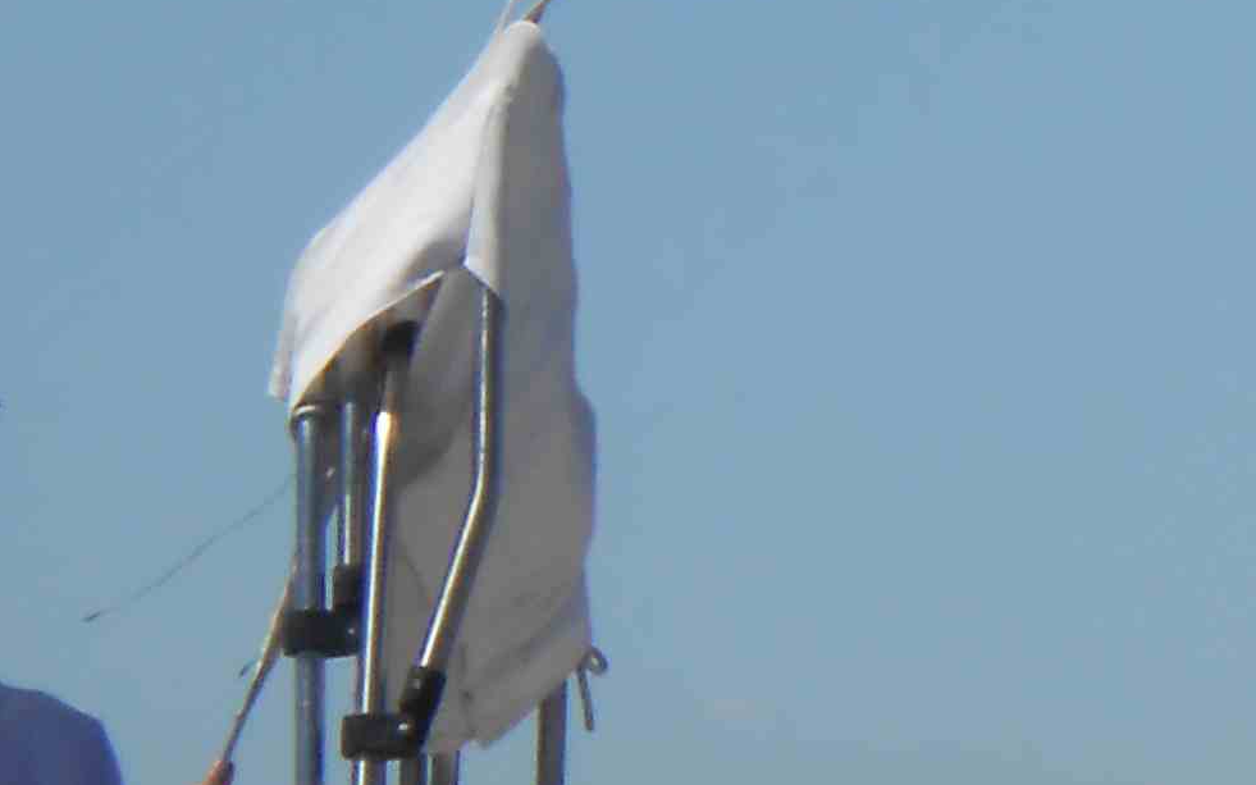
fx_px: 26595
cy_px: 1396
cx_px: 2046
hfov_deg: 2.7
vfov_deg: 1.7
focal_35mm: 777
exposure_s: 1/640
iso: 80
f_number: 6.5
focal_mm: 27.6
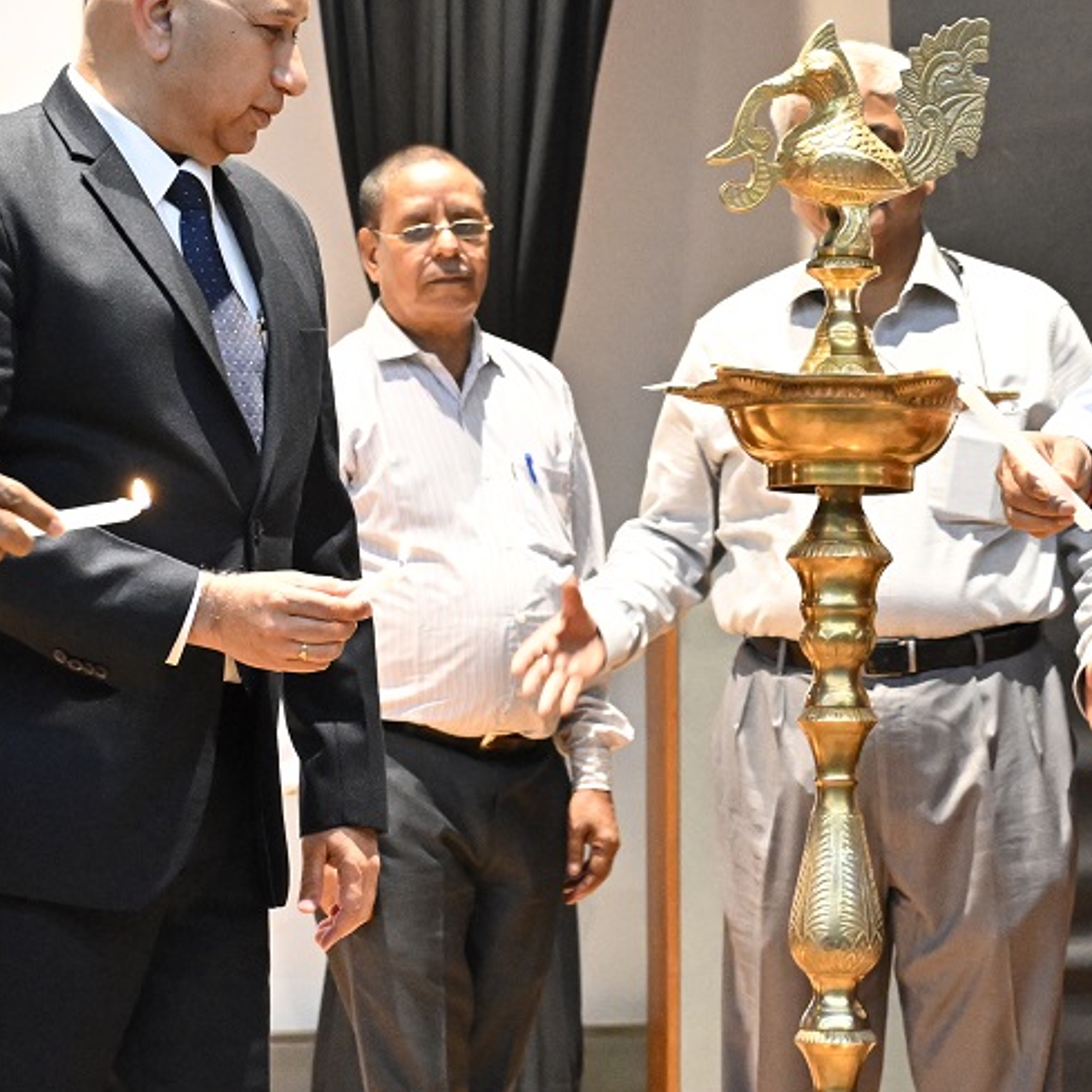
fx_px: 3890
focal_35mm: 109
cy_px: 347
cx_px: 815
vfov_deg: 15.9
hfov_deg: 15.9
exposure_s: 1/200
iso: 5000
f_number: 4
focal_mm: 38
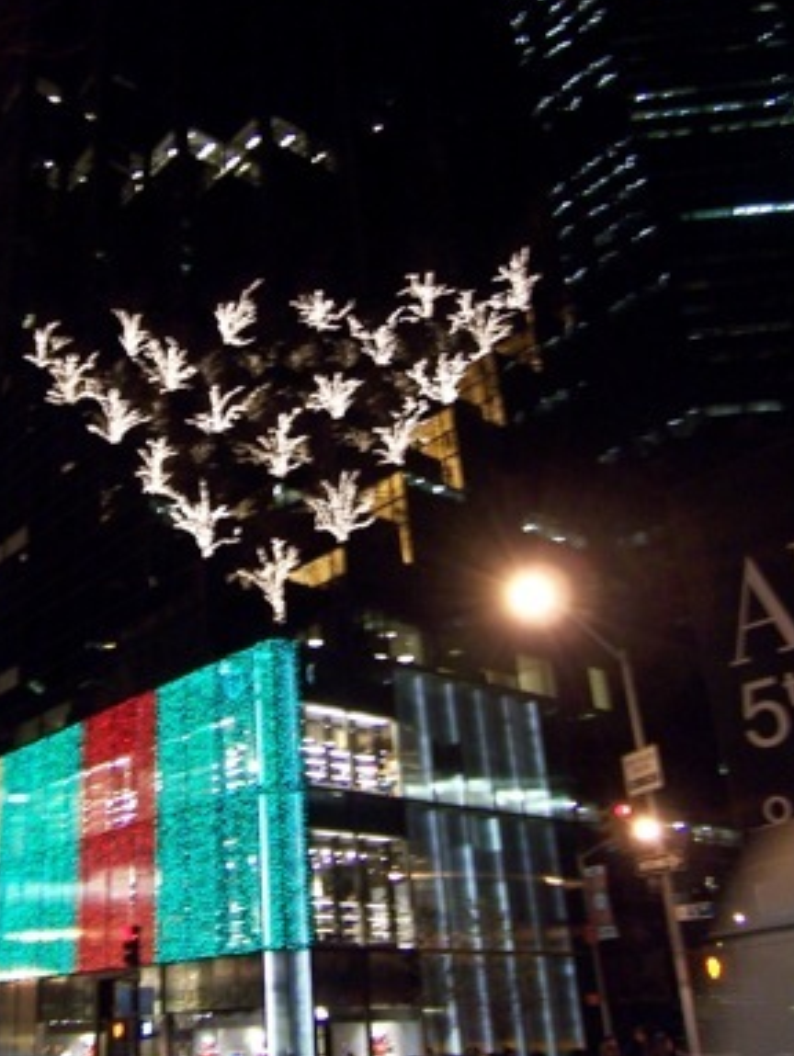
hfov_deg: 39.0
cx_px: 232
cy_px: 480
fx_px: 1099
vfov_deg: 51.2
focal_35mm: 36
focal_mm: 3.8
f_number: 2.8
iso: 160
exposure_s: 1/8
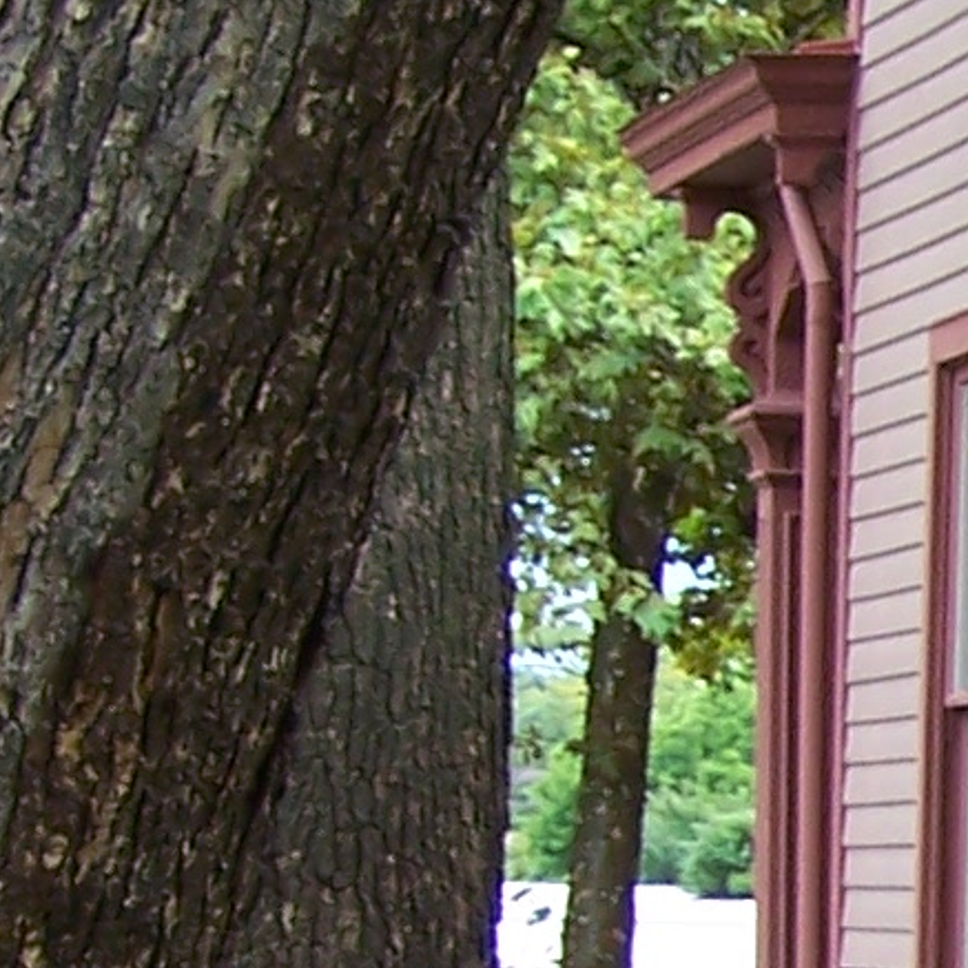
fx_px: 6264
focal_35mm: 198
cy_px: 1174
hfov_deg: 8.1
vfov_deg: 8.7
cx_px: 2315
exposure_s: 1/90
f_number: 2.8
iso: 80
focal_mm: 6.3
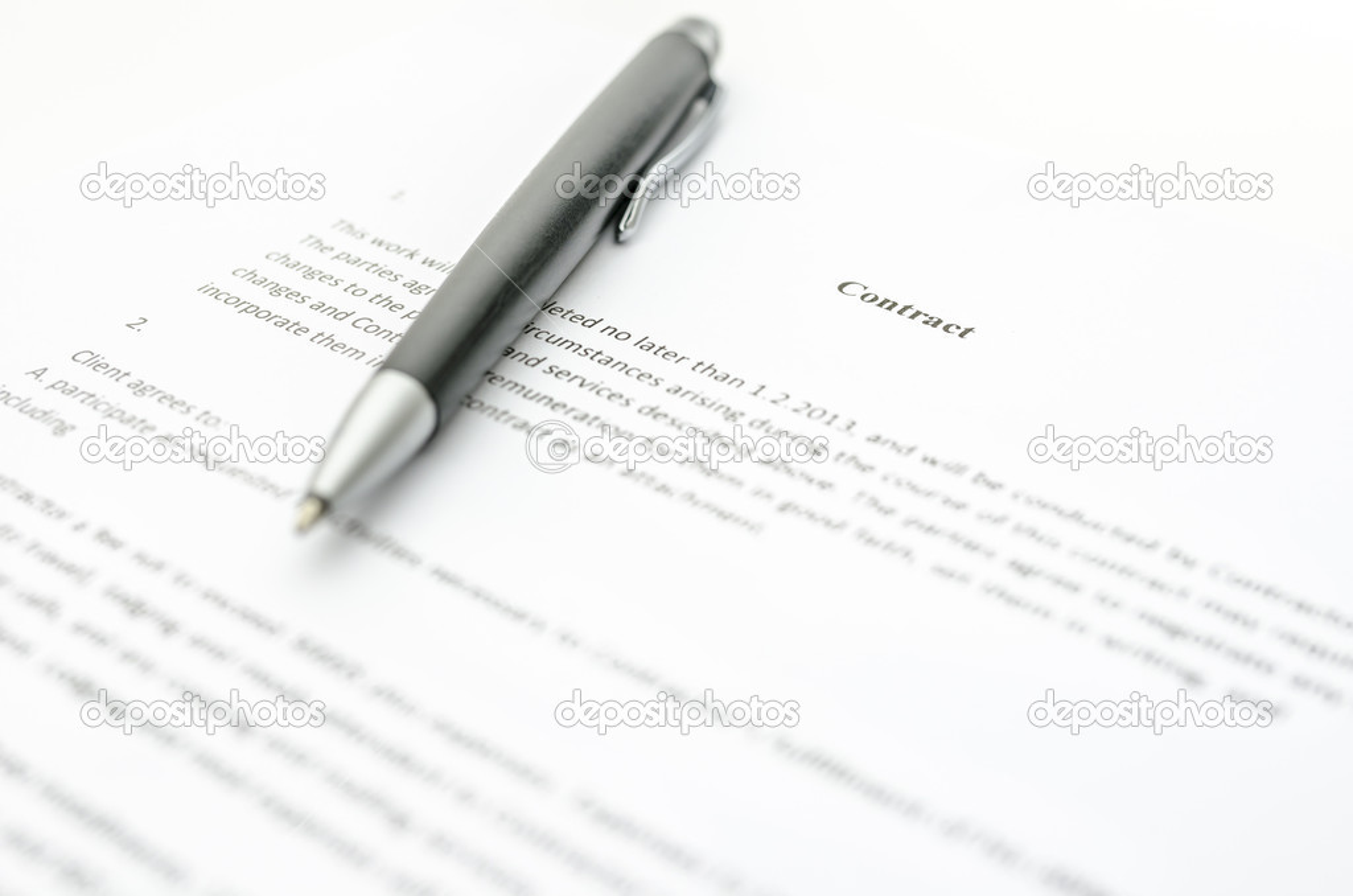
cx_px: 676
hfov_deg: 37.9
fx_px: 1969
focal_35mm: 52
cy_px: 448
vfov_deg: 25.6
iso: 100
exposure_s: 1/4
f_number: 4
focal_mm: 35
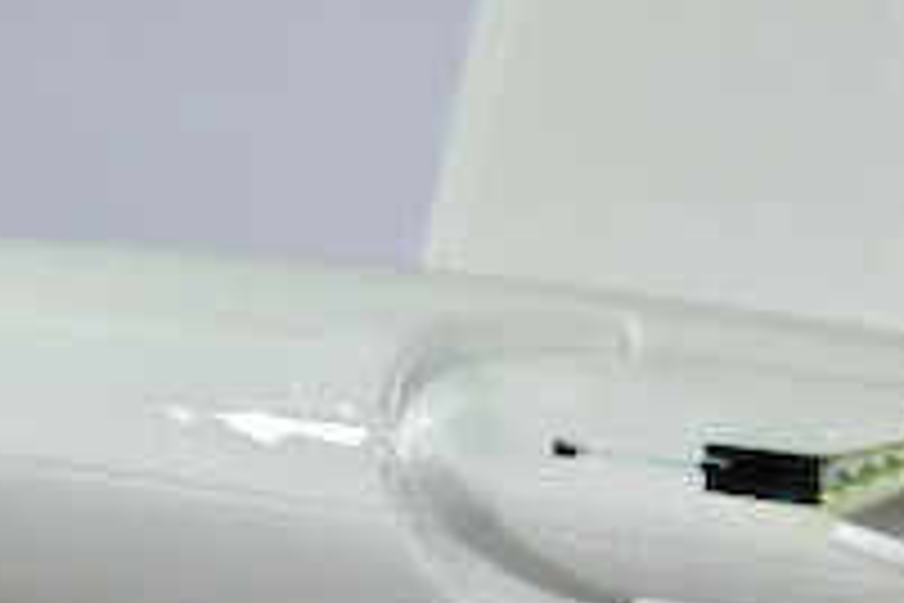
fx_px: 10335
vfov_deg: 3.3
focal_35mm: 412
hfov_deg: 5.0
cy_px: 380
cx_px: -193
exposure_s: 1/100
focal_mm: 85
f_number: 9
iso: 160
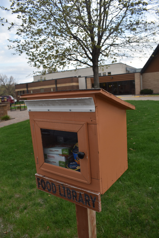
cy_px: 119
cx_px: 80
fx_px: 179
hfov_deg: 47.9
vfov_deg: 67.4
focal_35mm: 27
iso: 200
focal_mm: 18
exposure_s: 1/250
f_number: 5.6
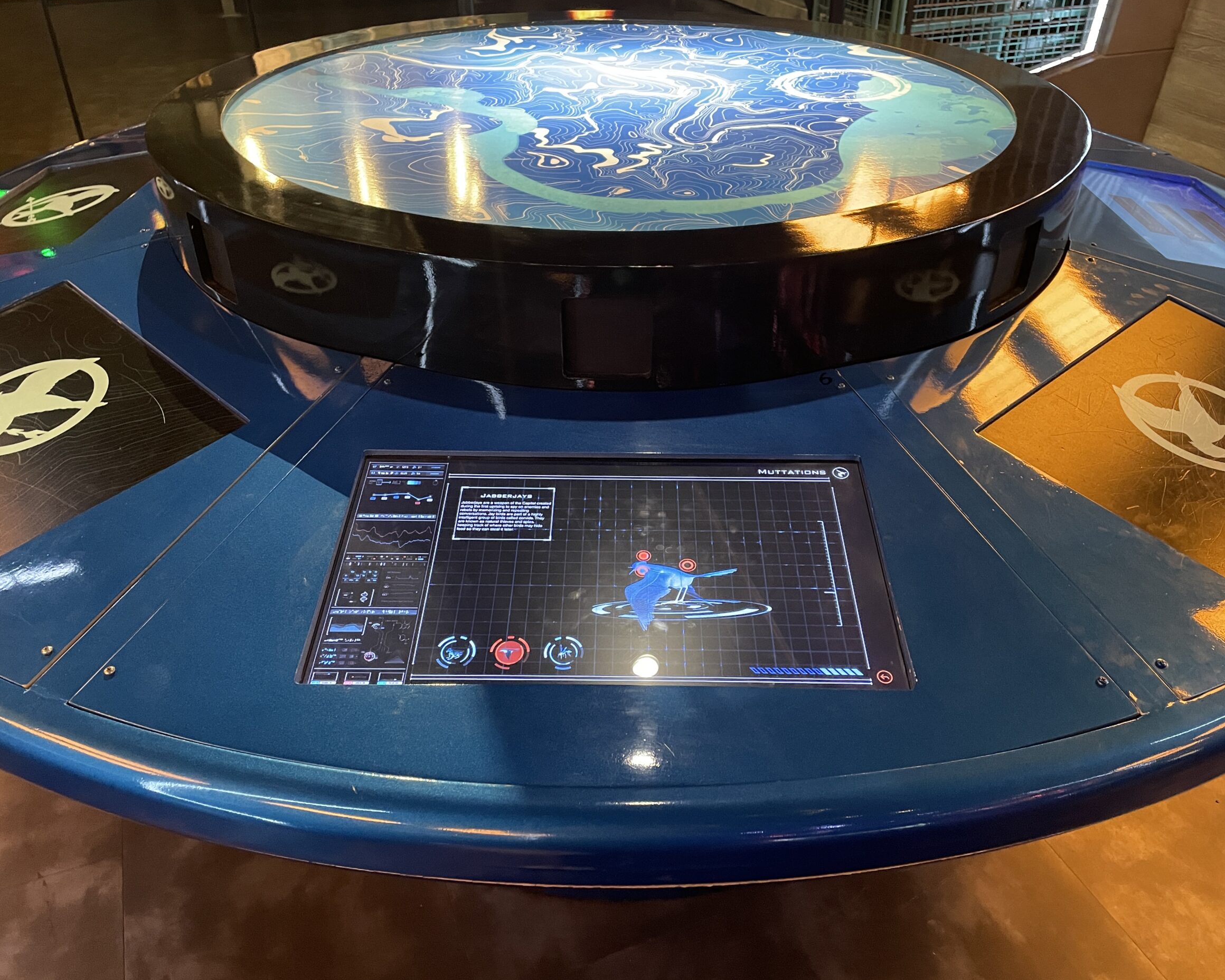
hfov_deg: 62.2
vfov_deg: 51.5
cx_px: 625
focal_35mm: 28
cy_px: 478
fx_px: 1015
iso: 500
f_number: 1.6
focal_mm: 4.2
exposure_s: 1/30
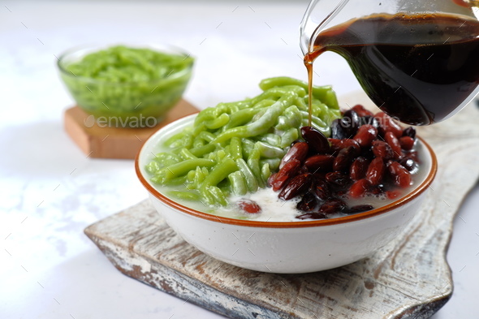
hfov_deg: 37.5
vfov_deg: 25.5
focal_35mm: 53
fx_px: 705
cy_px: 160
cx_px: 240
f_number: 6.4
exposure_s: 1/160
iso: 100
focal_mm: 35
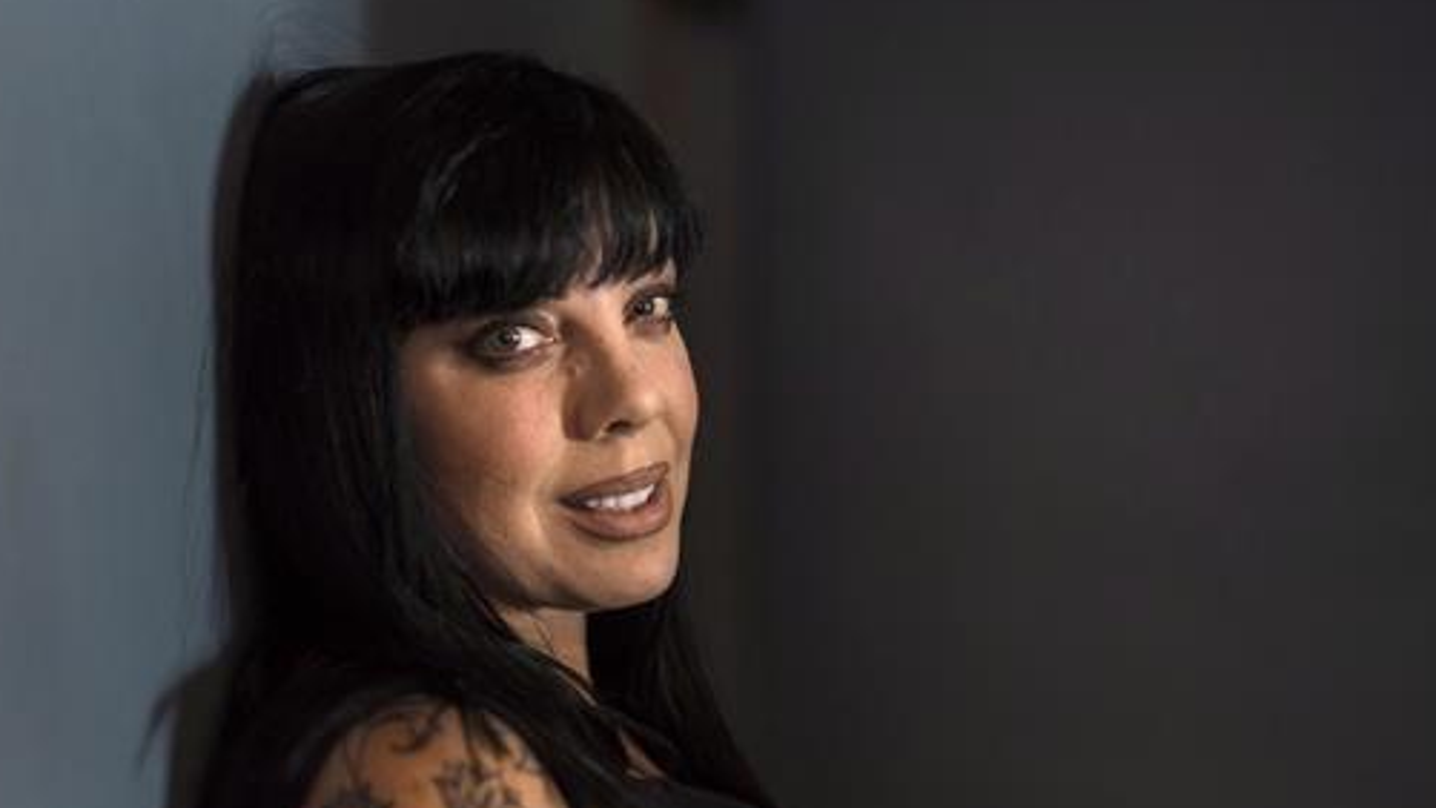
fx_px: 2590
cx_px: 843
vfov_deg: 17.7
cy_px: 464
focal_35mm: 68
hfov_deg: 30.9
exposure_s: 1/160
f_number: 2
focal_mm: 50
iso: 1600
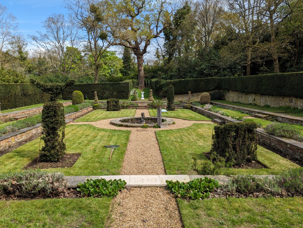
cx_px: 147
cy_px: 110
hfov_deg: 65.2
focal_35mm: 27
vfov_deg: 51.5
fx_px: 237
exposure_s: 1/1332
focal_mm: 6.81
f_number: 1.85
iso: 45
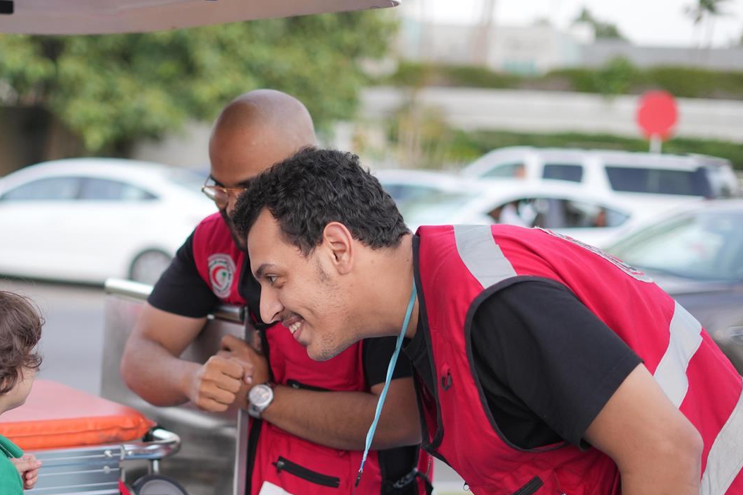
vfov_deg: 17.9
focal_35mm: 76
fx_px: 1568
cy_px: 353
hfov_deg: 26.4
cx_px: 212
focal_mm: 50
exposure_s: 1/250
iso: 800
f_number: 1.8
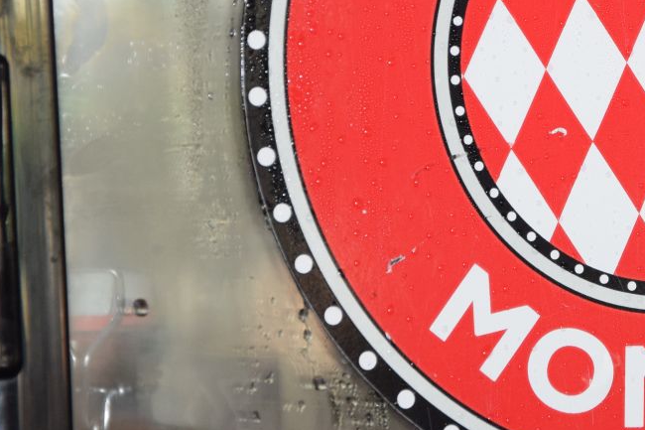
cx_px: 699
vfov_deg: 4.7
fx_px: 5269
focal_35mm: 294
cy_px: 17
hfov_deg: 7.0
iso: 1000
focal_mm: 85
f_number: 5.6
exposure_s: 1/60
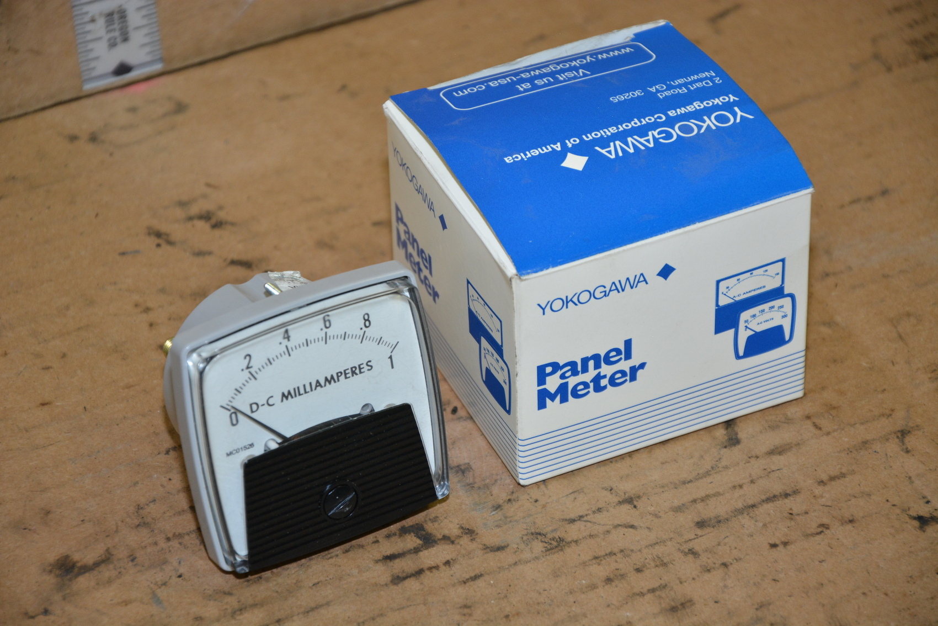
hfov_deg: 13.0
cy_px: 313
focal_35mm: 158
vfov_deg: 8.7
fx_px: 4104
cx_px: 469
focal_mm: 105
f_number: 7.1
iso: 800
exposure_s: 1/60
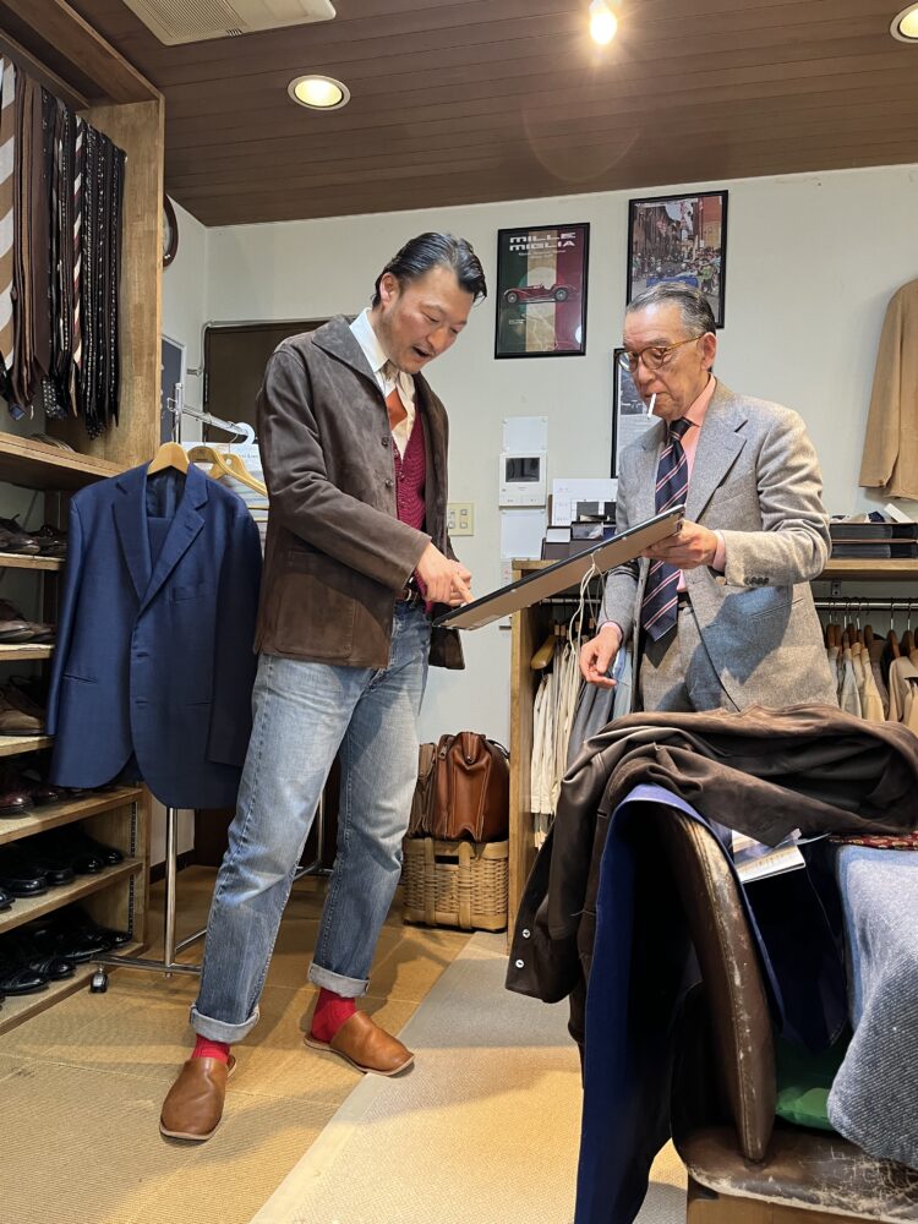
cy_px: 612
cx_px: 459
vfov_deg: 67.3
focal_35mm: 26
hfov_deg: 53.1
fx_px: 919
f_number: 1.6
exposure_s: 1/50
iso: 160
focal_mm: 5.1
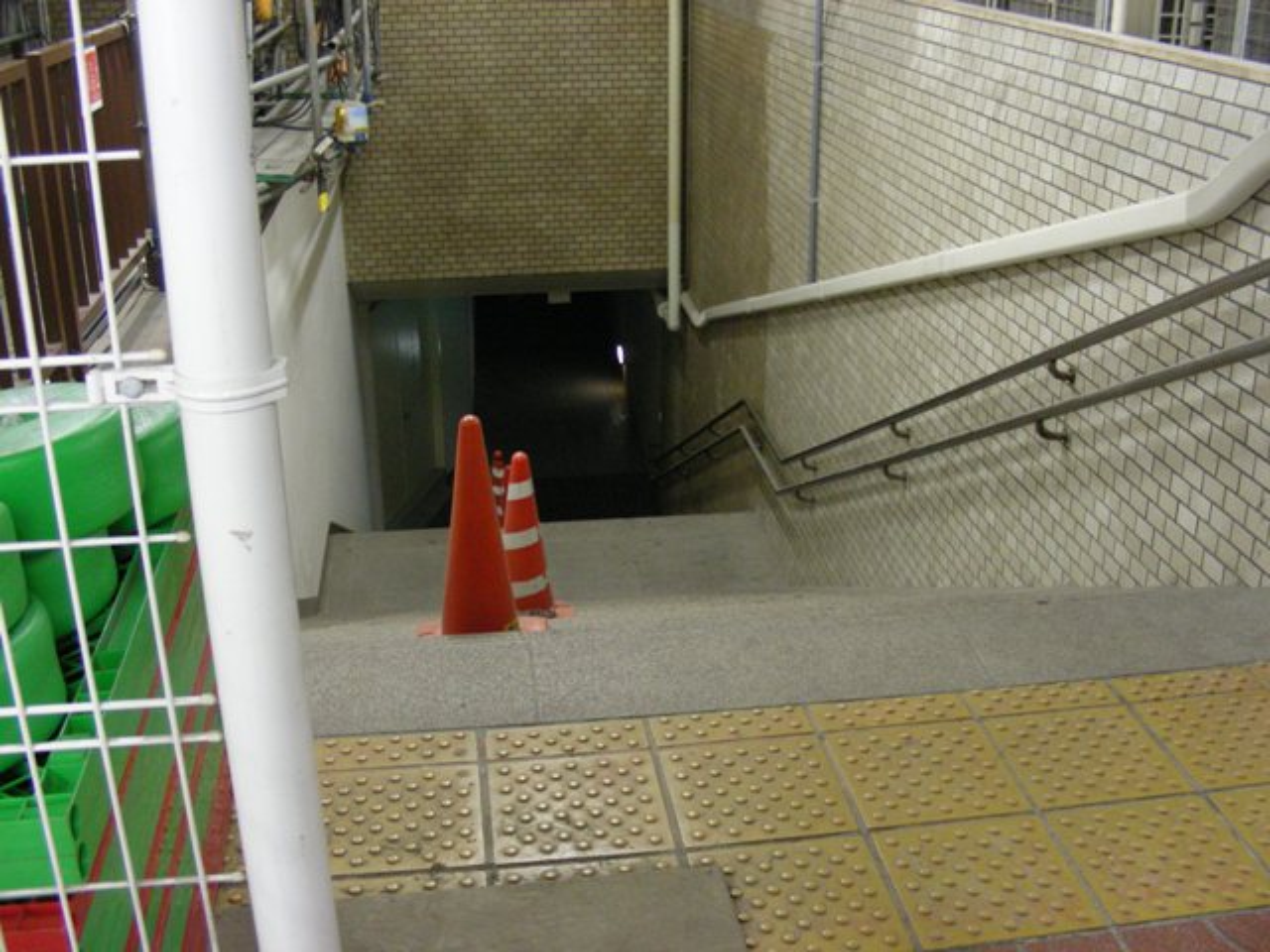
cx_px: 635
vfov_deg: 37.7
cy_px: 476
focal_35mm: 38
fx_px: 1394
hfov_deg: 49.0
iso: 284
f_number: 3.5
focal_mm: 6.3
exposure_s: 1/8
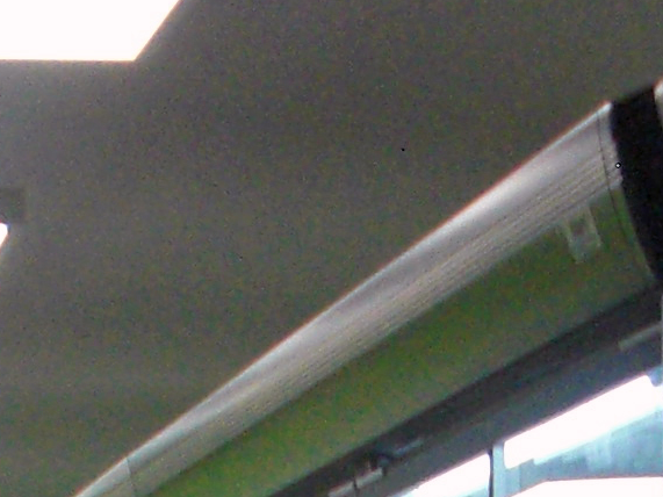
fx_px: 4404
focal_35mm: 230
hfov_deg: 8.6
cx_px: 447
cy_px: 1535
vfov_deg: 6.0
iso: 200
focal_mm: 6.3
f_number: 2.8
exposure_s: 1/100
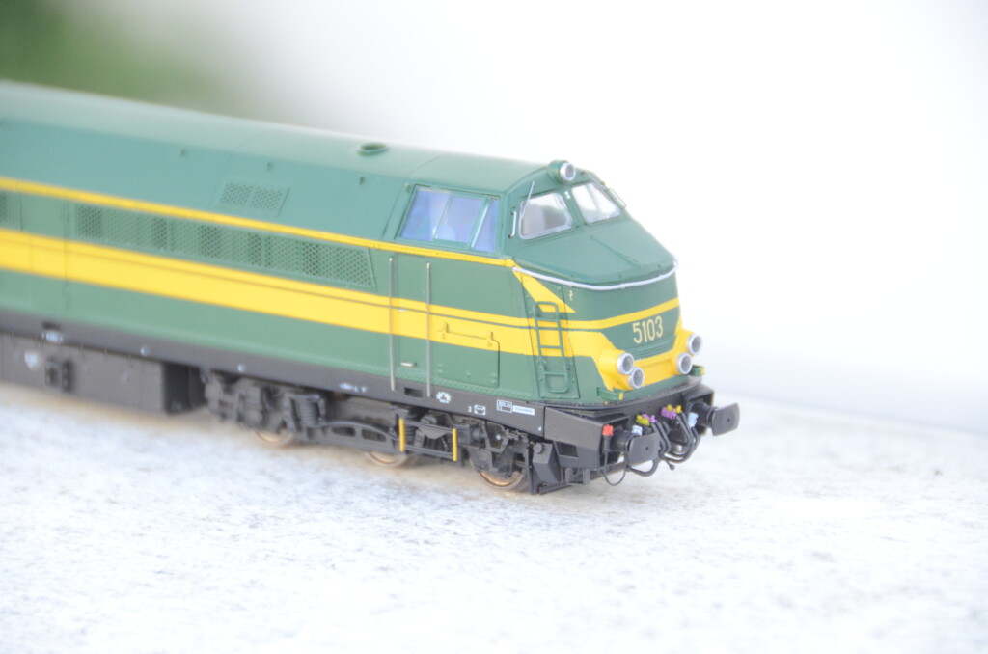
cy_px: 327
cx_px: 494
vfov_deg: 4.6
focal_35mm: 300
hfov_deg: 6.9
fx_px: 8215
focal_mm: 200
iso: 1600
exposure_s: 1/400
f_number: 5.6
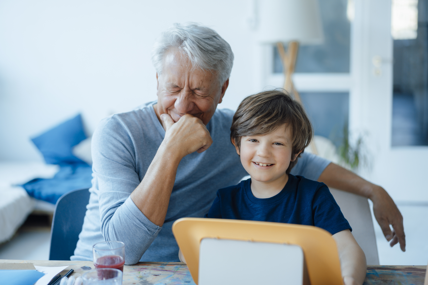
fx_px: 654
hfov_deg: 36.2
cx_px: 214
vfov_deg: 24.6
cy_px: 142
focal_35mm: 55
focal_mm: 55
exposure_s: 1/100
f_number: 2
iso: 200
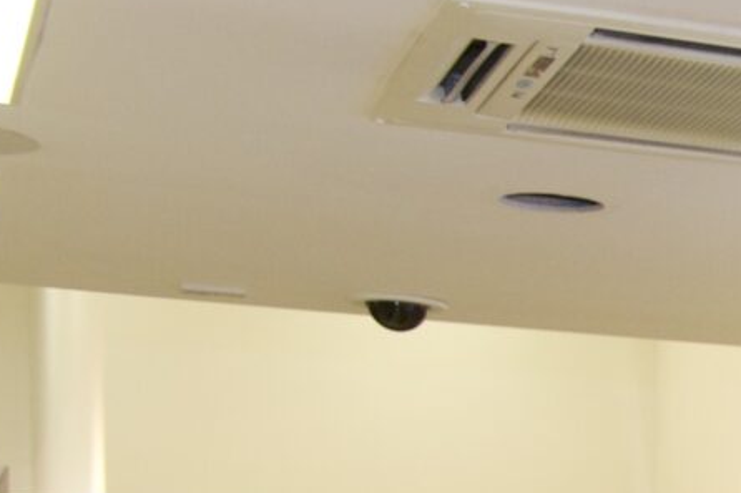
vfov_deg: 8.9
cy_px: 927
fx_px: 3024
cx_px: 1650
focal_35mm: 147
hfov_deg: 11.9
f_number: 5
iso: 1250
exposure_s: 1/100
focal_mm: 32
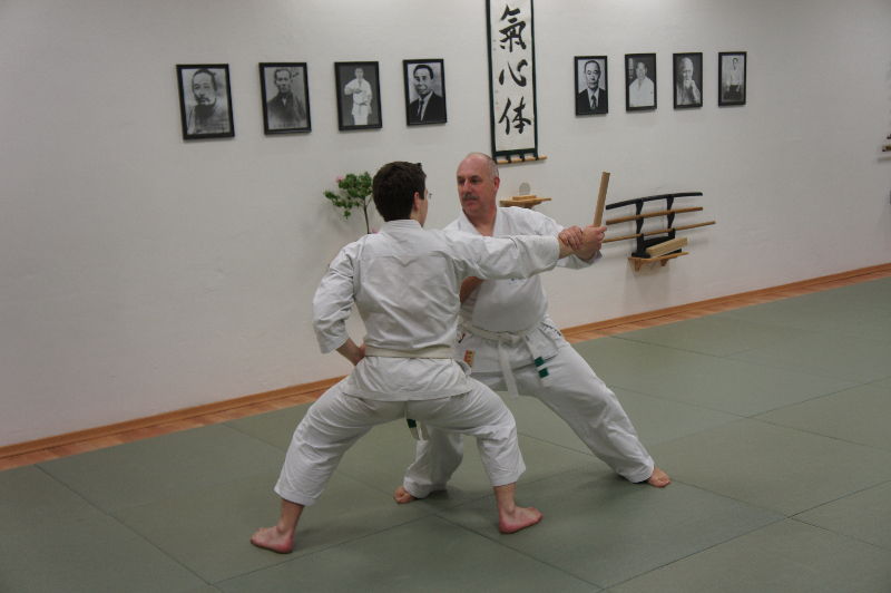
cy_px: 296
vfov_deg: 29.8
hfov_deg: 43.6
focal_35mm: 45
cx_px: 446
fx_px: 1113
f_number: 4
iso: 250
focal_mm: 30
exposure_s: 1/50
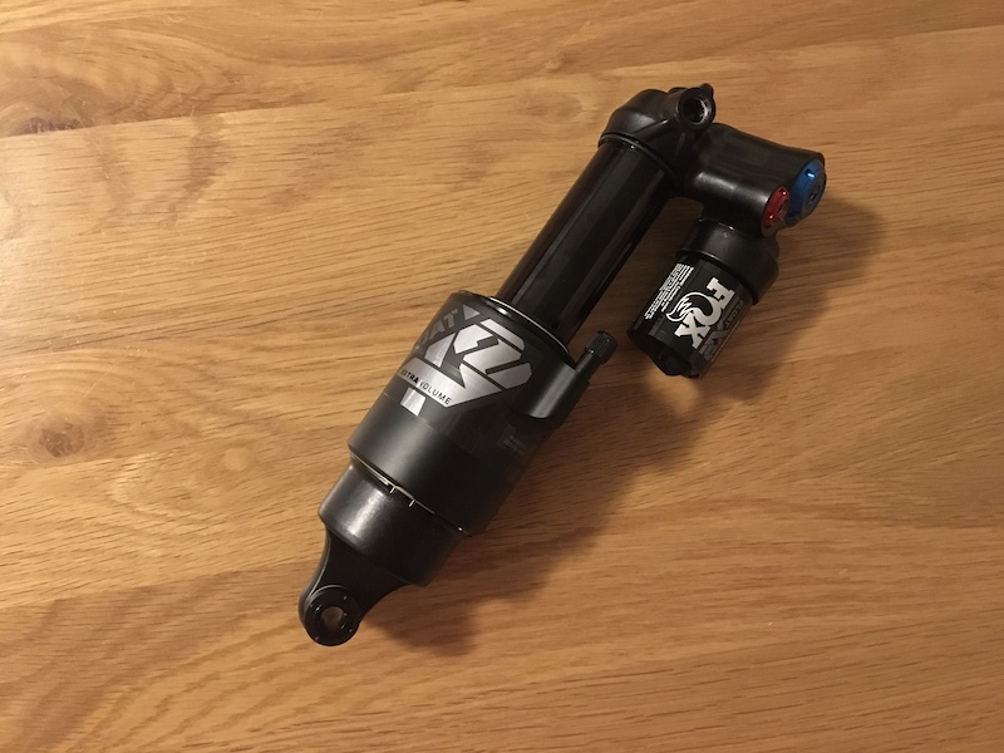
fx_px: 841
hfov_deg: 61.7
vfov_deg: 48.2
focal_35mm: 29
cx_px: 502
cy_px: 376
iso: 320
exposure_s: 1/15
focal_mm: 4.15
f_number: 2.2
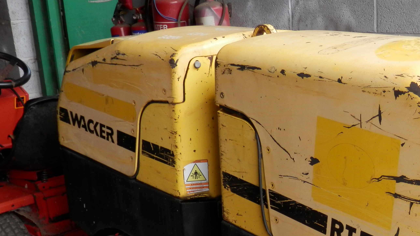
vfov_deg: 17.4
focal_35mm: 67
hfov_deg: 31.0
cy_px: 256
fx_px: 746
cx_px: 302
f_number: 3.6
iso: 80
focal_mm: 6.6
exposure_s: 1/160
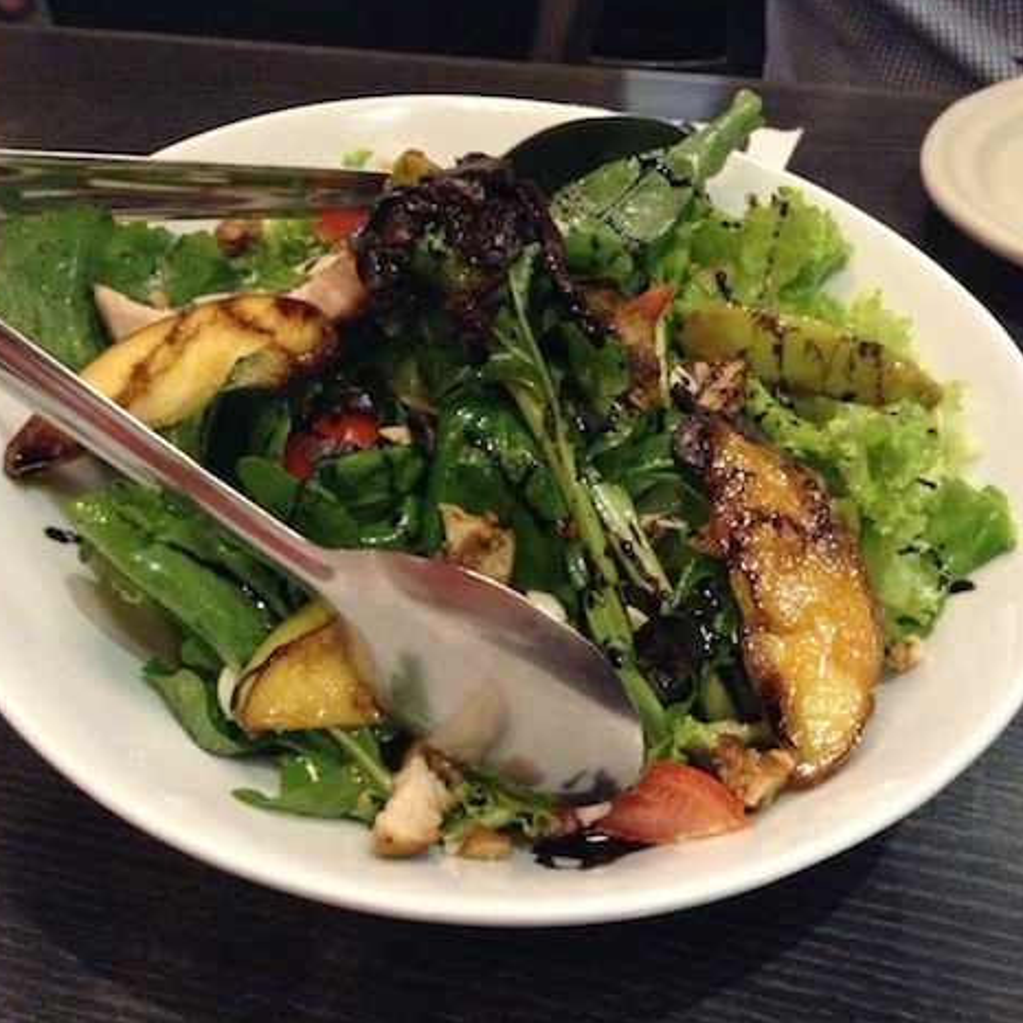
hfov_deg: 41.8
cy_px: 501
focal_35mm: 40
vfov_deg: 41.9
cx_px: 569
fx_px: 1337
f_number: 2.4
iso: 640
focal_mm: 3.3
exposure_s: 1/15
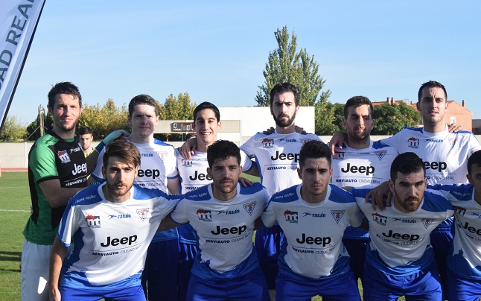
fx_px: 813
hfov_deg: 32.9
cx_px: 271
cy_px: 170
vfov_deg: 21.0
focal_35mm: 62
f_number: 11
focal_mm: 34
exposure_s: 1/4000
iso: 3200
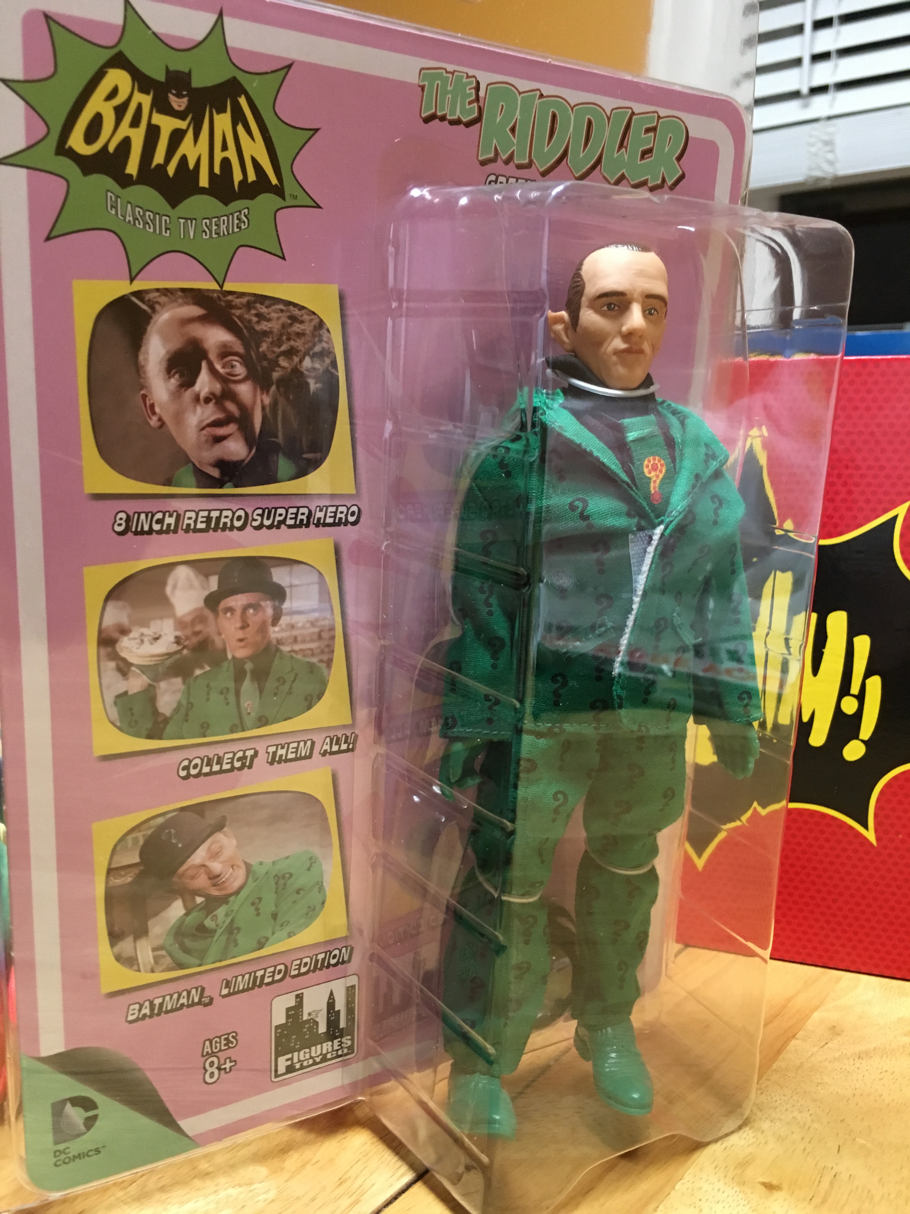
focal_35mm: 29
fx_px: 1016
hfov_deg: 48.2
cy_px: 607
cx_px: 455
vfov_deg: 61.7
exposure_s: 1/17
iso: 200
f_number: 2.2
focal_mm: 4.15
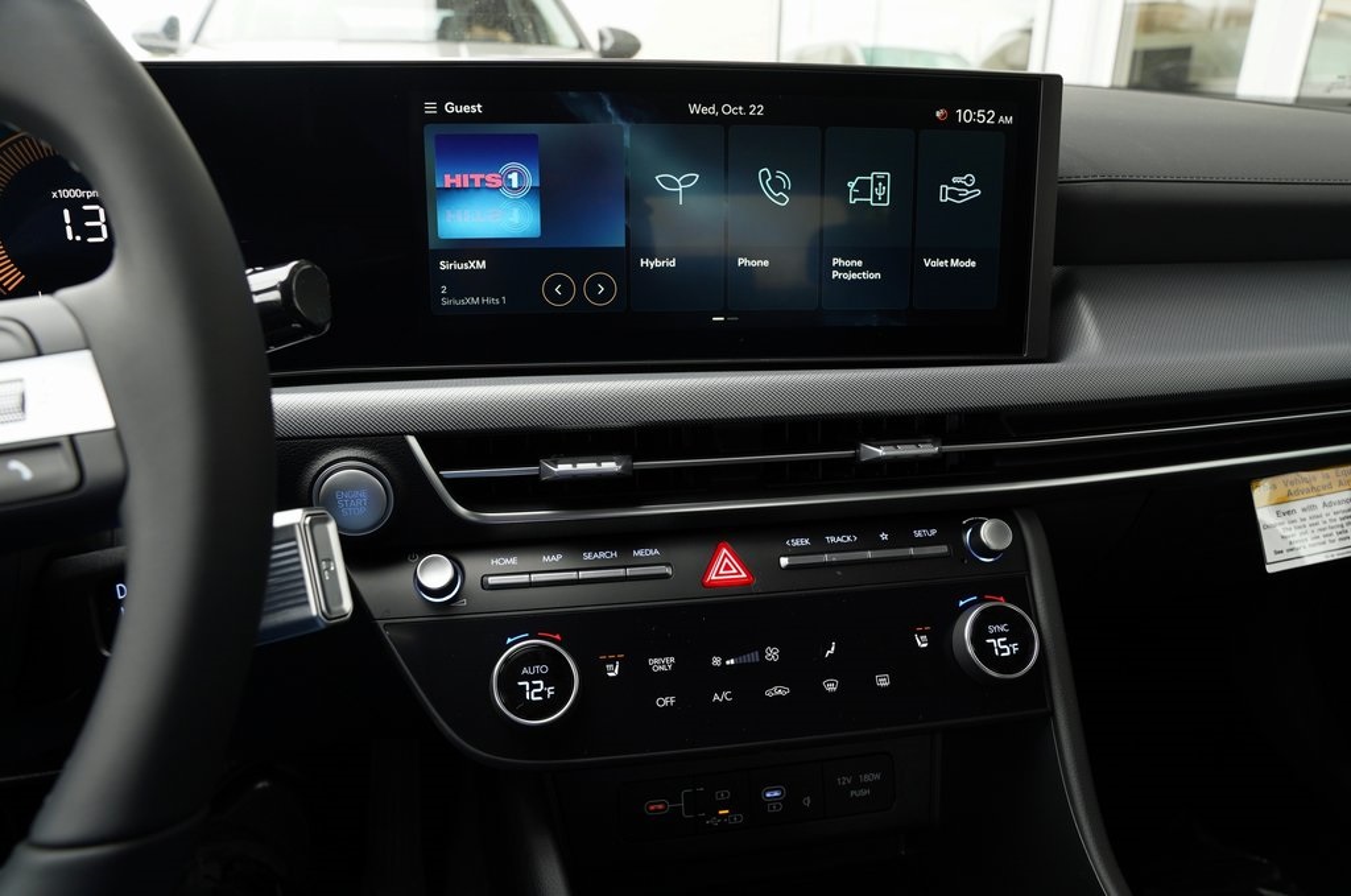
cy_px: 448
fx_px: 899
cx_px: 676
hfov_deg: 73.8
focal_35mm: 24
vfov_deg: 53.0
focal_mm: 24
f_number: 7.1
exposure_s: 1/30
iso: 640
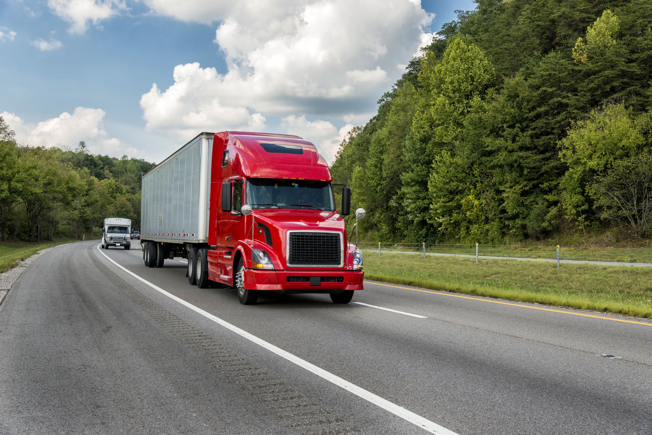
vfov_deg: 35.1
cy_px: 218
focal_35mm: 38
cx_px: 326
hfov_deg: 50.7
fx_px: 688
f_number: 5.6
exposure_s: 1/750
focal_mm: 38
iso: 400
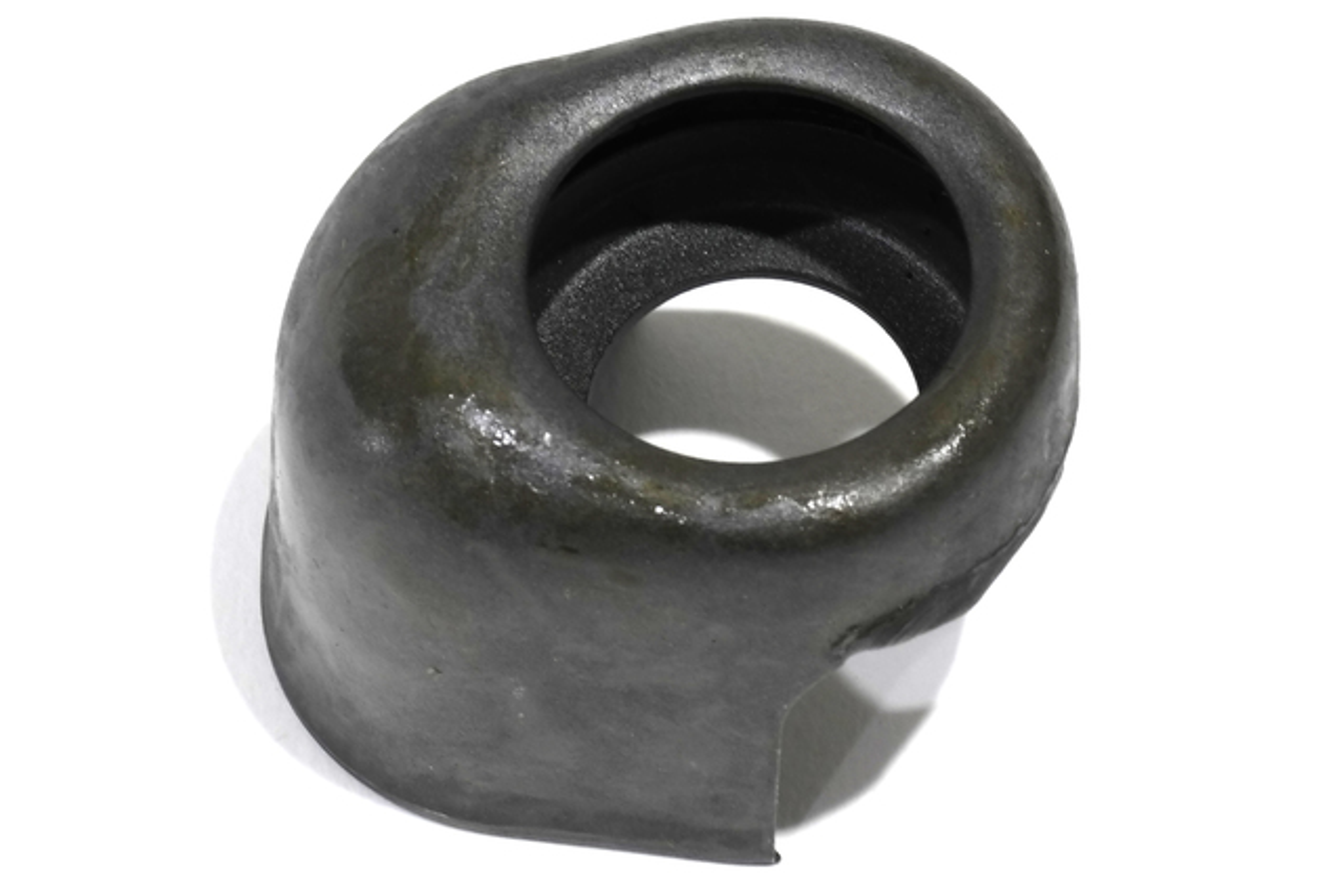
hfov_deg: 24.2
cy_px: 448
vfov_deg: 16.3
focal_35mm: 84
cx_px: 672
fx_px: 3134
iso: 100
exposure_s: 1/1.25
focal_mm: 55
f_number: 18
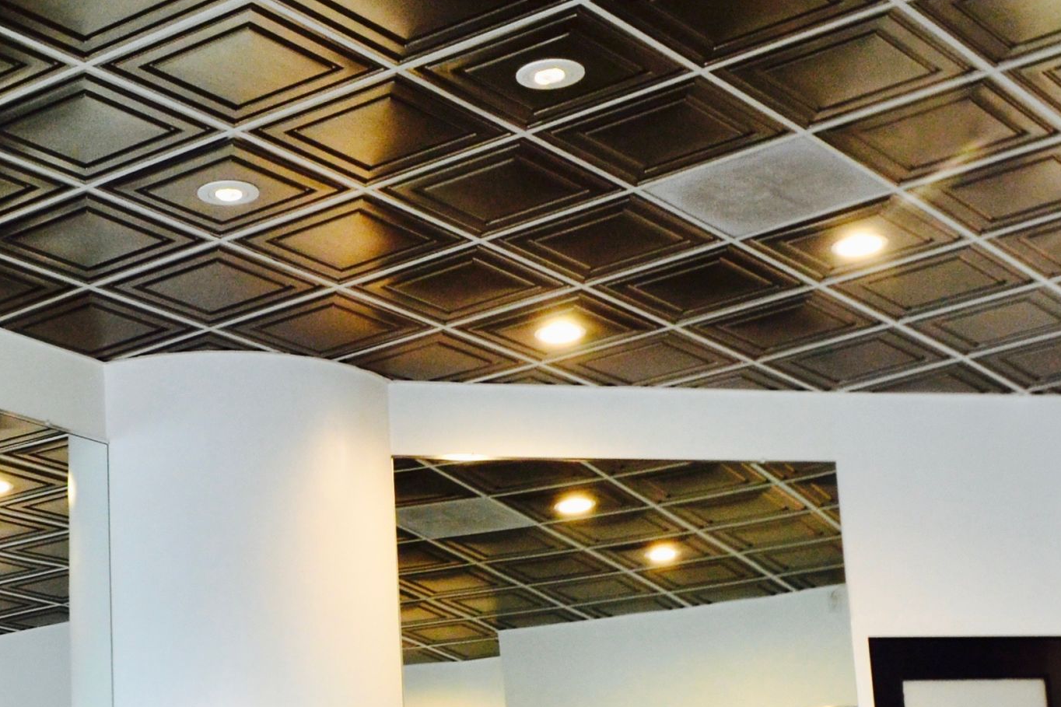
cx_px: 422
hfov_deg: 26.6
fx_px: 2239
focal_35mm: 76
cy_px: 635
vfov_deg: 17.7
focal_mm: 18
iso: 800
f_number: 5.6
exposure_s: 1/15
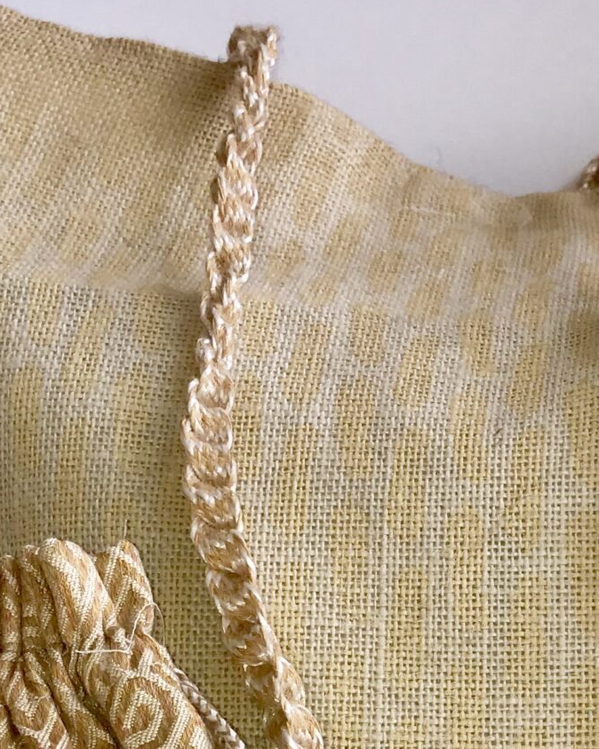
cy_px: 790
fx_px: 1840
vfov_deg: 22.0
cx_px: 373
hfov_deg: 18.5
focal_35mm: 83
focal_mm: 3.99
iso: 20
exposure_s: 1/587
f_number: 1.8
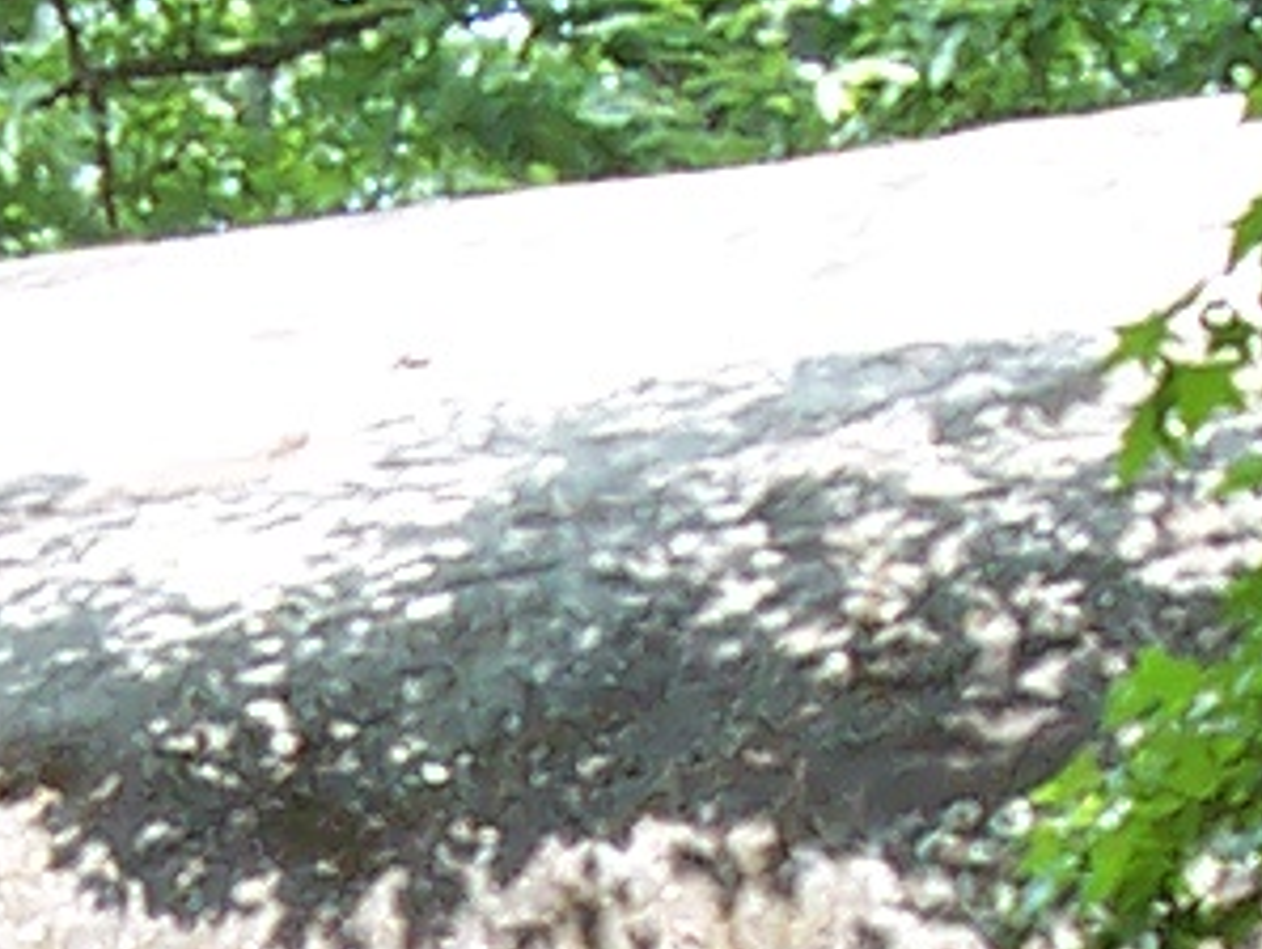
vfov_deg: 5.8
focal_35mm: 252
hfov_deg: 7.8
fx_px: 9195
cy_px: 1496
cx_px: 148
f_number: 2.8
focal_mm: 5.6
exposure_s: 1/180
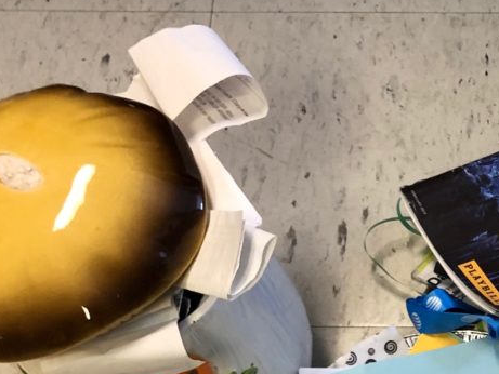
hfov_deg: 21.6
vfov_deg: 16.5
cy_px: 466
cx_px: 579
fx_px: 1226
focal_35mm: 85
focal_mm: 3.99
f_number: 1.8
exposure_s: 1/15
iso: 40
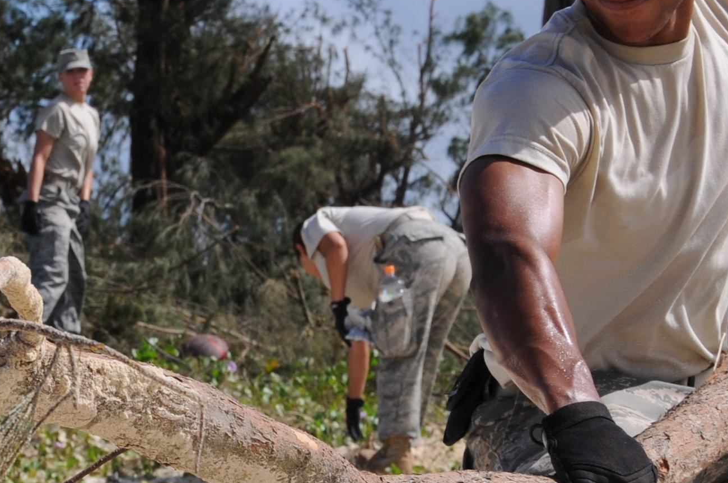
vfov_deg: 7.3
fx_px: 3797
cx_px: 72
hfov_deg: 10.9
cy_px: 377
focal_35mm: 188
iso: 200
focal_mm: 38
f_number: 8
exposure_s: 1/800
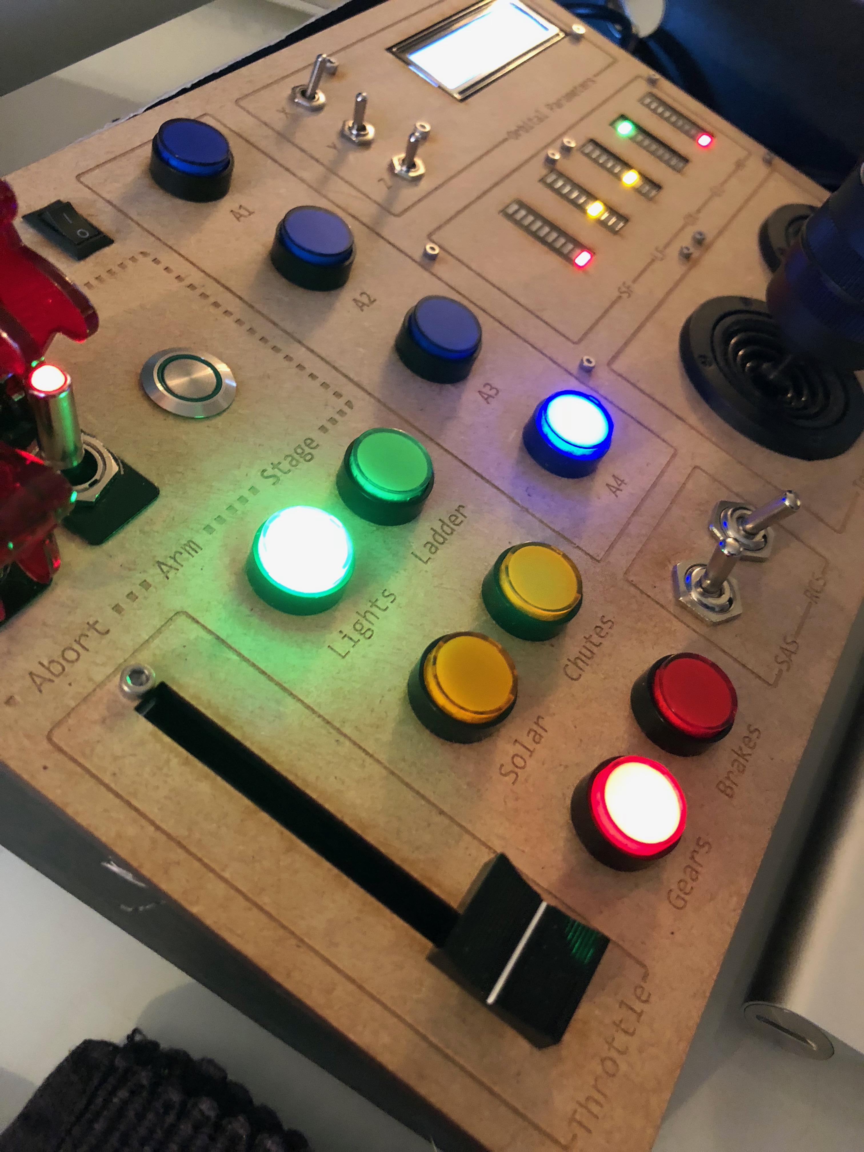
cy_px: 576
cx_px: 432
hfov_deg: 49.7
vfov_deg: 63.4
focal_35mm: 28
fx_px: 932
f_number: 1.8
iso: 100
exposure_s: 1/5
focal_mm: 3.99
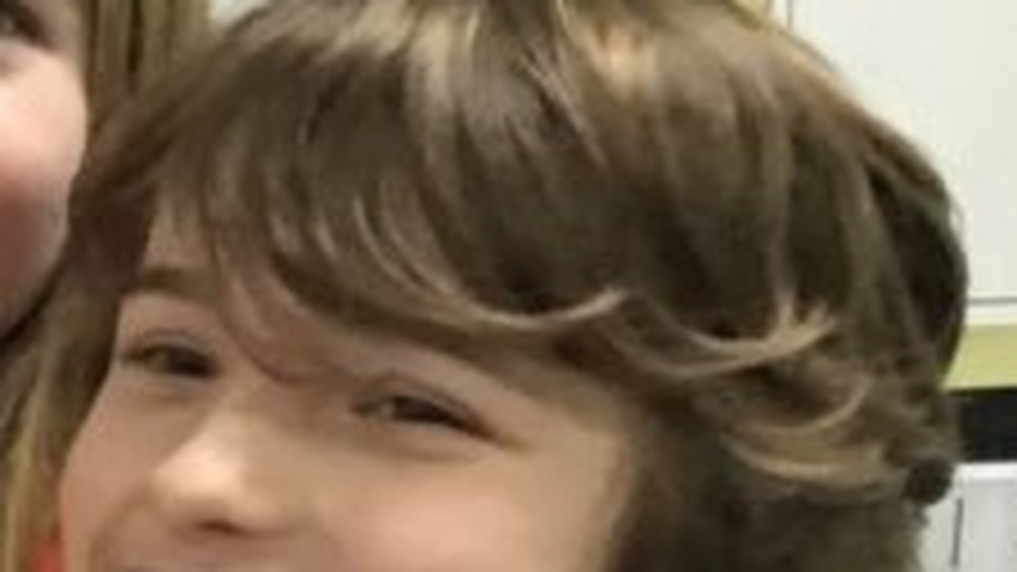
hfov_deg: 10.6
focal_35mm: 179
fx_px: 4826
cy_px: 730
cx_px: -1260
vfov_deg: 6.7
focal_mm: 3.3
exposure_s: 1/33
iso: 160
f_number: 2.4
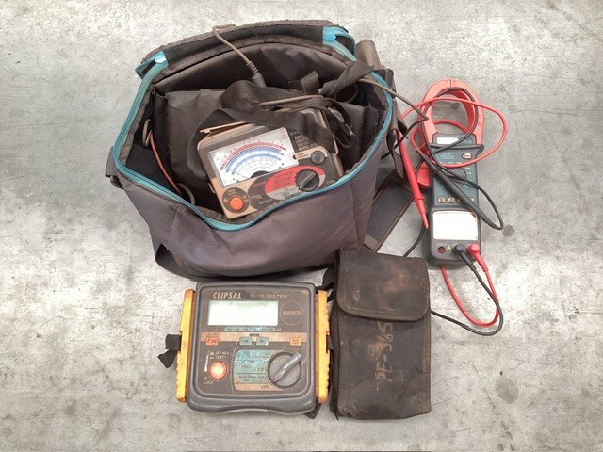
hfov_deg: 58.4
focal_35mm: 31
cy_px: 226
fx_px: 540
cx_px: 302
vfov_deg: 45.4
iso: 200
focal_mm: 3.3
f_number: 2.4
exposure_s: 1/60
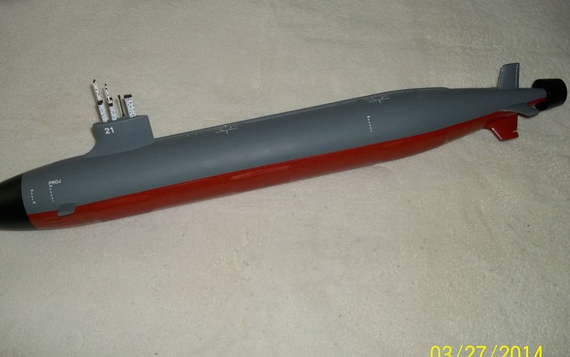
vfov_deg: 36.3
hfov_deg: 55.3
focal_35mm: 35
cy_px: 188
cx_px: 279
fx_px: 544
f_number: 2.9
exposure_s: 1/30
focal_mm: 5.7
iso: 160
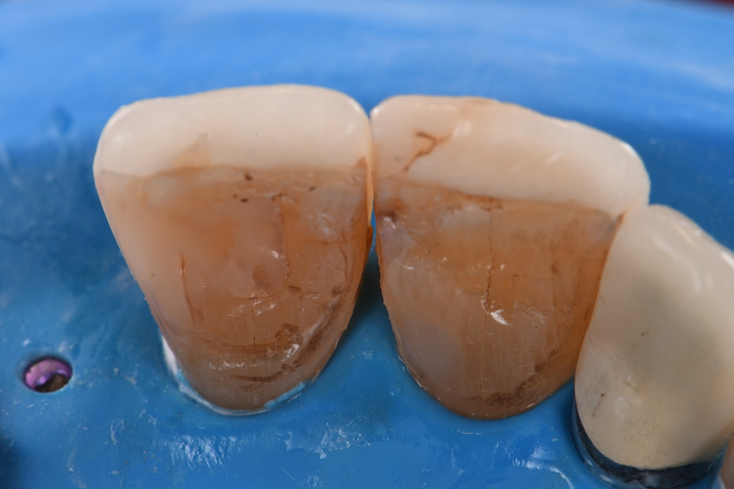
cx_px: 367
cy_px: 244
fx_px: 3199
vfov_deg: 8.7
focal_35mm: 157
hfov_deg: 13.1
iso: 200
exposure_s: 1/160
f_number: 32
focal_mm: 105
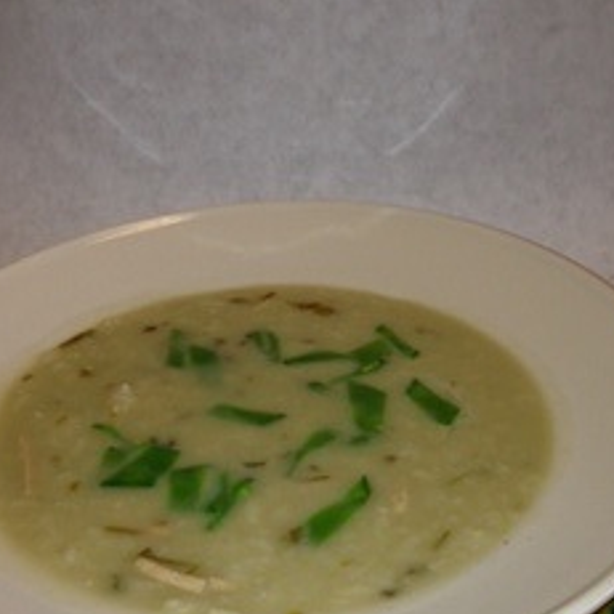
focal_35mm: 54
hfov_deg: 31.6
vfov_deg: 31.0
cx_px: 351
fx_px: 1084
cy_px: 477
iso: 50
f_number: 2.4
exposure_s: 1/99
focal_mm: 4.13
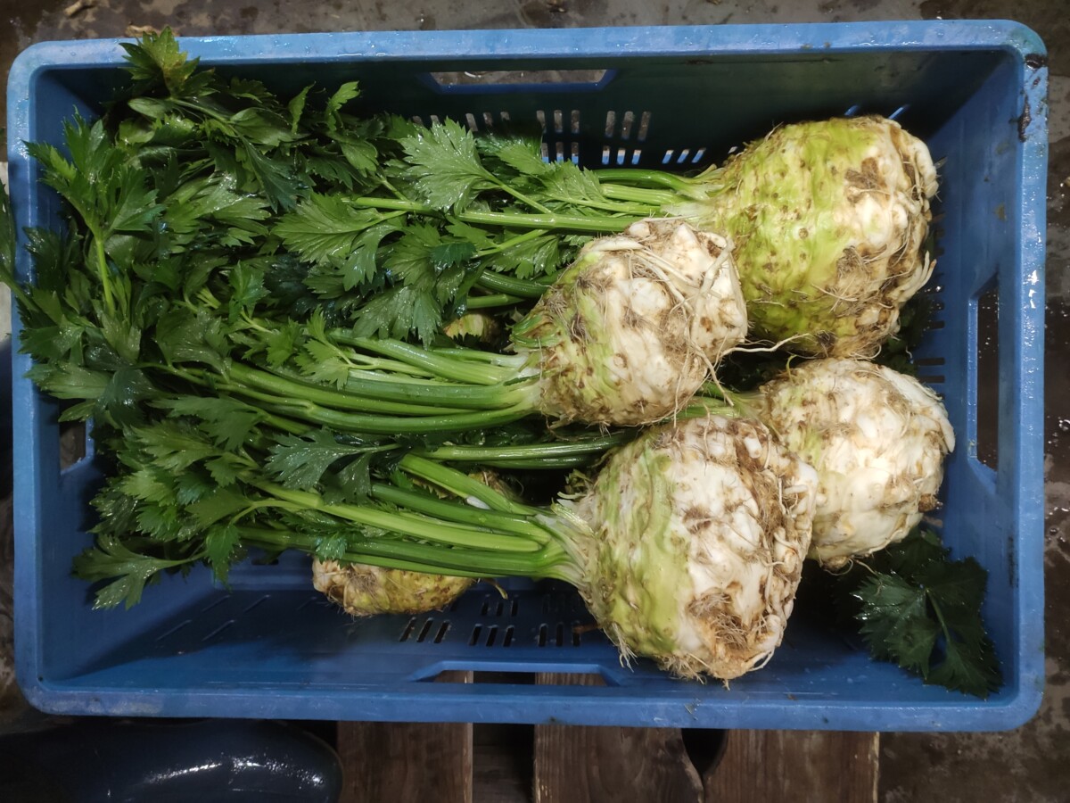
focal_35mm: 26
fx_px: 804
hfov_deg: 67.3
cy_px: 402
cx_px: 535
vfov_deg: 53.1
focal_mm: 4.77
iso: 1628
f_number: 1.75
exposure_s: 1/25
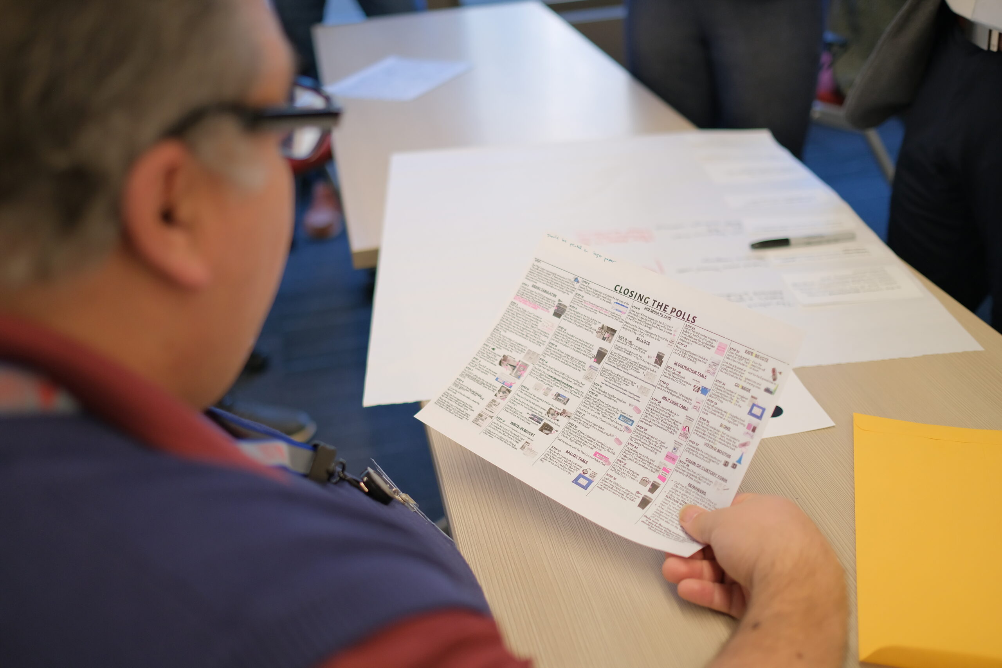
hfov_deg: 54.4
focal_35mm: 35
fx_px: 974
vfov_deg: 37.9
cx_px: 501
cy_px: 334
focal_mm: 23
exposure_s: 1/250
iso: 500
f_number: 1.4
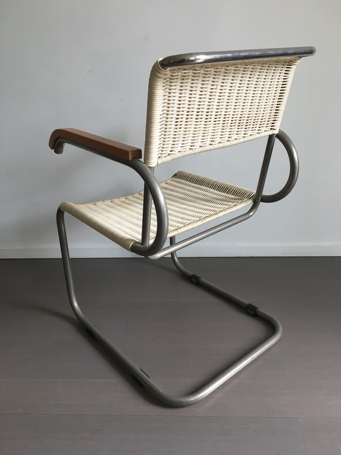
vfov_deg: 61.7
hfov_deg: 48.2
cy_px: 228
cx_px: 170
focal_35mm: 29
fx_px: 381
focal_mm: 4.15
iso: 32
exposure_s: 1/33
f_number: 2.2
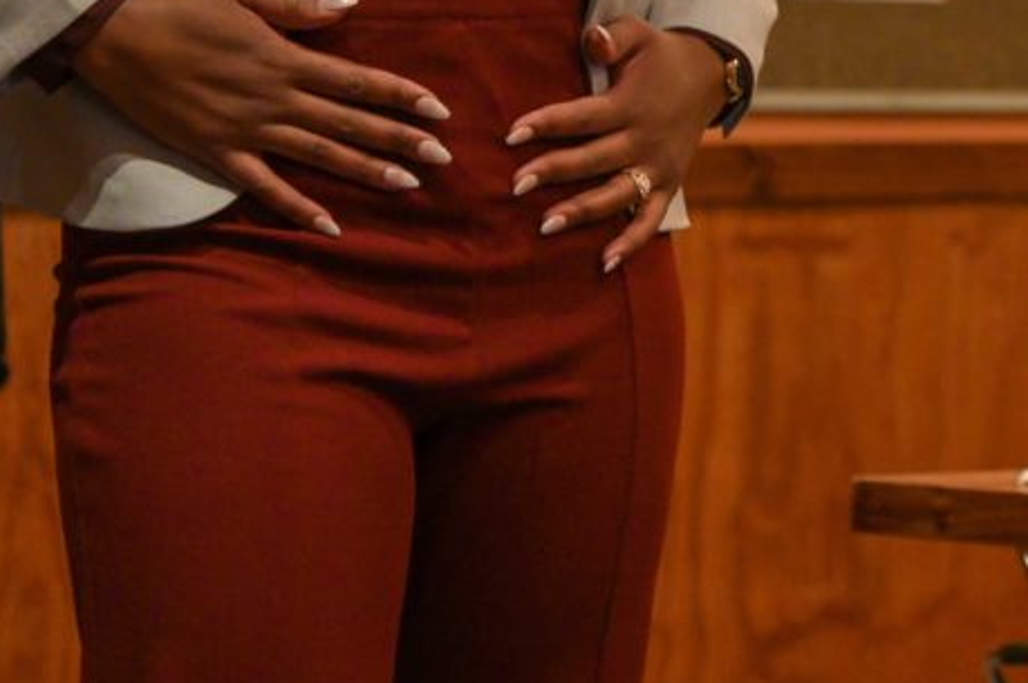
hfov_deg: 9.2
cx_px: 1279
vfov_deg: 6.1
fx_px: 6304
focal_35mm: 221
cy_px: -347
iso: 4000
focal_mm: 66
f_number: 4
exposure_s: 1/60
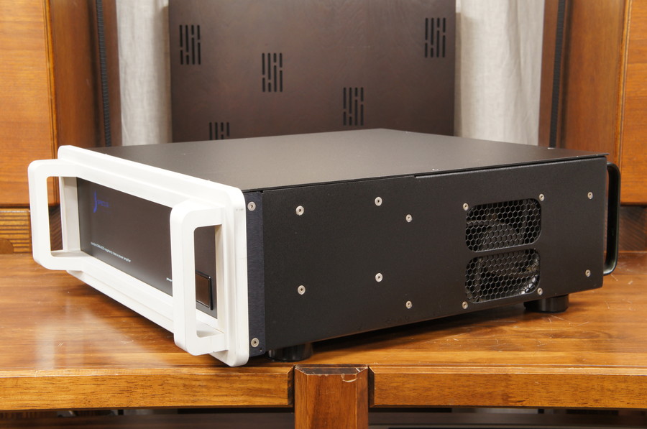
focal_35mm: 56
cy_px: 214
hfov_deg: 36.0
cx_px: 324
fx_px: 996
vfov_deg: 24.3
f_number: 10
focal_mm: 37
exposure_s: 1/1.67
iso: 400
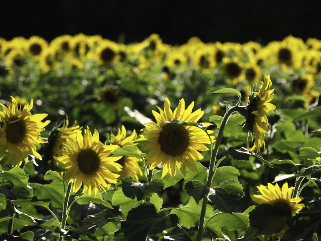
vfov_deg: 7.4
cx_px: 160
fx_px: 1855
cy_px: 120
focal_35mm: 200
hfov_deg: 9.9
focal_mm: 100
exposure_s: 1/1600
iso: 200
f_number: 4
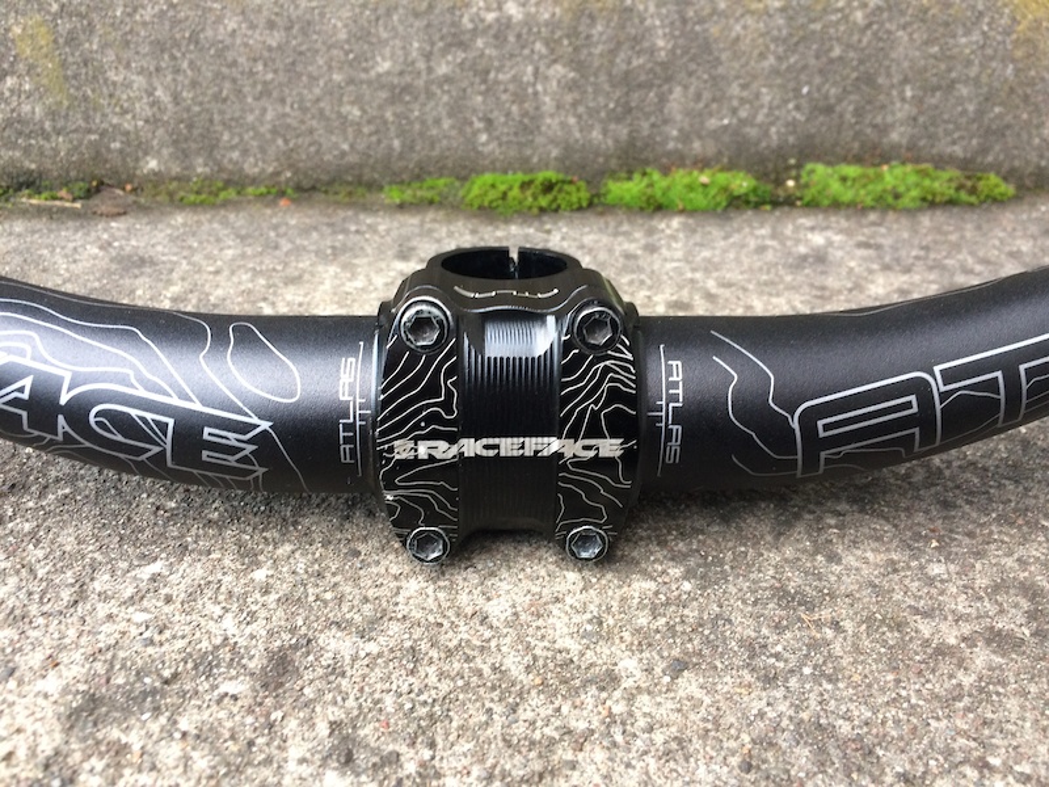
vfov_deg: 48.2
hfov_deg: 61.7
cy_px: 394
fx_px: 879
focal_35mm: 29
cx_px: 524
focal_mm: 4.15
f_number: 2.2
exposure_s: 1/33
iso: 125
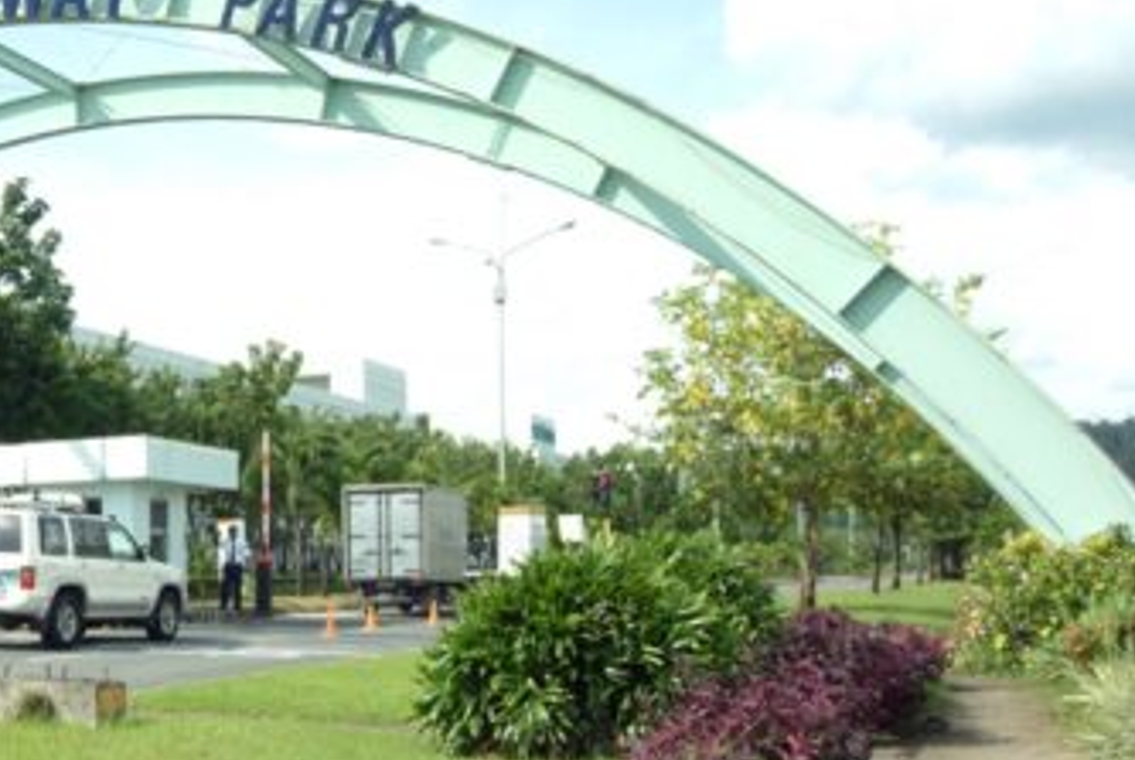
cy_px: 474
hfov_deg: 39.0
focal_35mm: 46
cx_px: 70
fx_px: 1453
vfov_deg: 29.2
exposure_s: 1/500
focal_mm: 15
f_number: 11
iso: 800
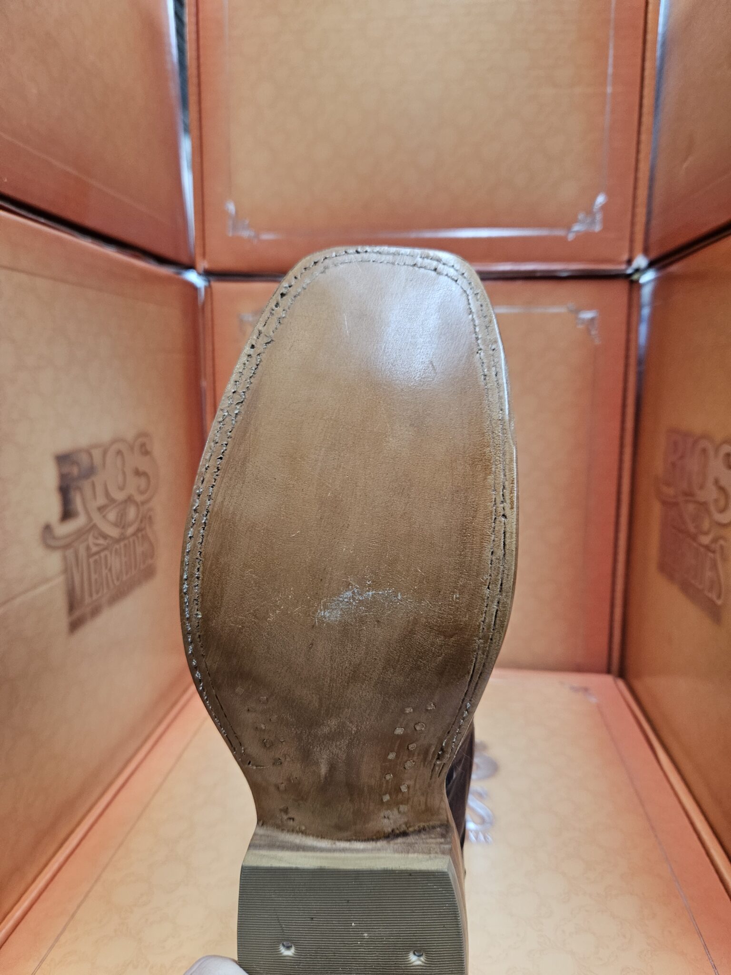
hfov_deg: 58.9
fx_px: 648
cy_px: 488
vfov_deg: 73.9
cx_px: 366
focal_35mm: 23
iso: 320
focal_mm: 5.4
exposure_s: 1/120
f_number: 1.8
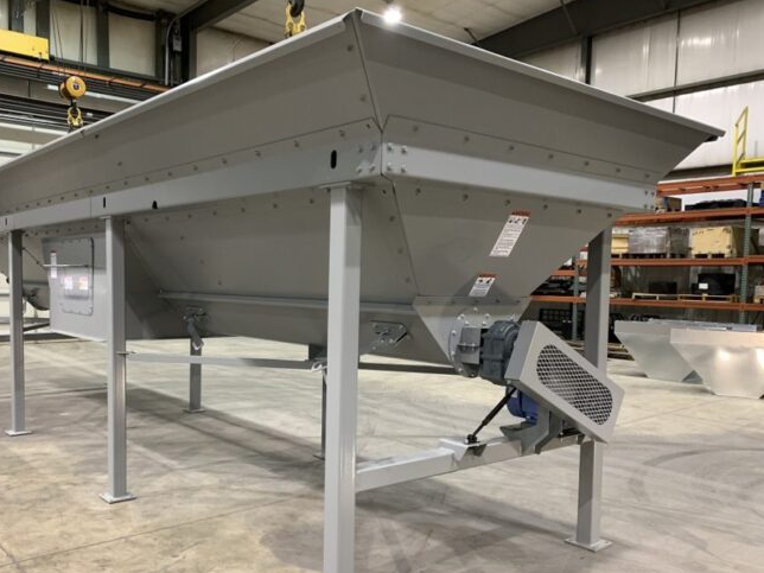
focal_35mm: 31
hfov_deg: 58.0
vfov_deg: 45.3
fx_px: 684
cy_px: 332
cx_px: 312
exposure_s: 1/40
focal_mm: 4.25
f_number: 1.8
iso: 250
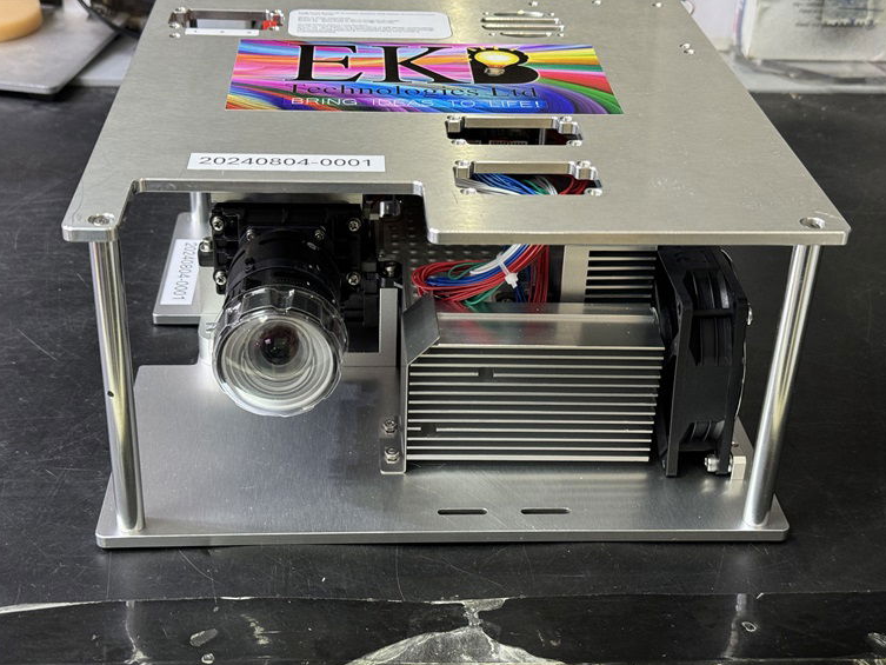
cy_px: 314
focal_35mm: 51
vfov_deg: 28.6
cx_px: 422
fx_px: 1306
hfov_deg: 37.5
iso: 200
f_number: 1.78
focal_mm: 6.76
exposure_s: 1/33
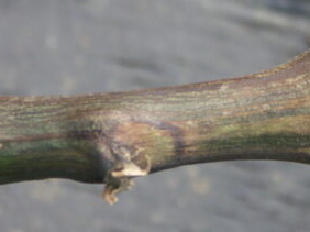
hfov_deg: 3.5
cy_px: -2
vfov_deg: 2.6
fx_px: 5082
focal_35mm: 568
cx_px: 340
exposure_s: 1/200
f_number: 4
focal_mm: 50.8
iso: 100
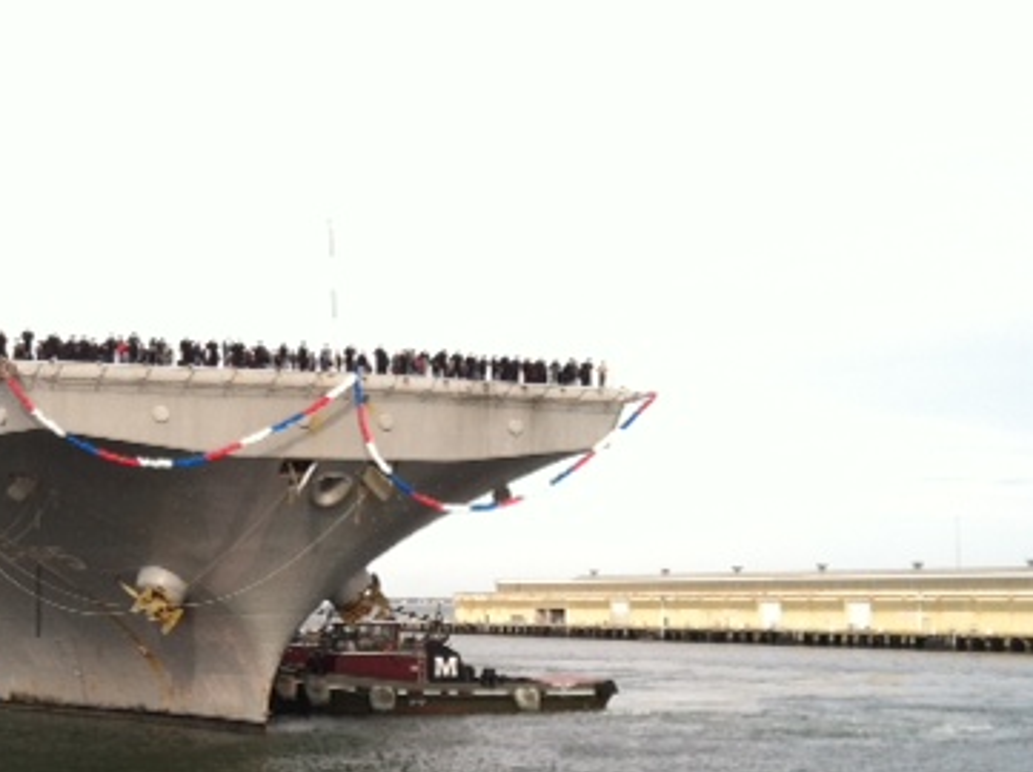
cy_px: 612
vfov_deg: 23.3
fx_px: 1848
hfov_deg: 30.4
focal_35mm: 62
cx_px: 192
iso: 80
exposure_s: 1/545
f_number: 2.8
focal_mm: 3.85
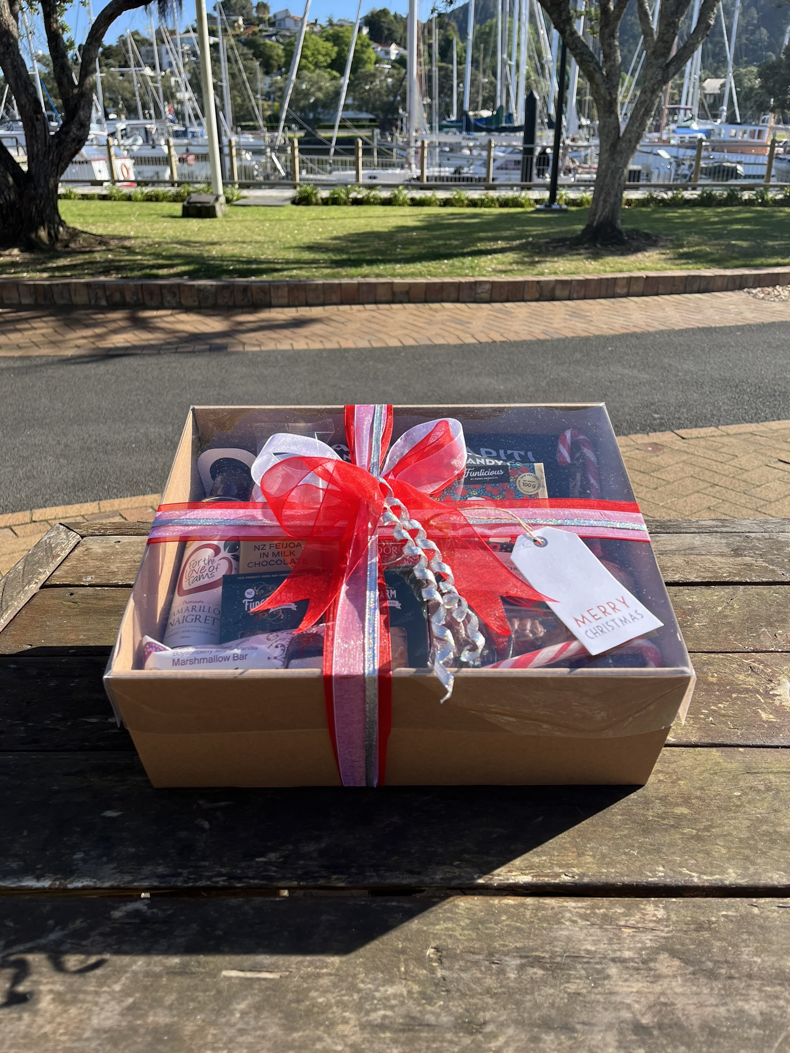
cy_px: 526
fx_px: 791
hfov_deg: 53.1
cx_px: 395
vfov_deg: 67.3
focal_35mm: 26
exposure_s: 1/2062
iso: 50
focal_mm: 5.1
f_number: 1.6
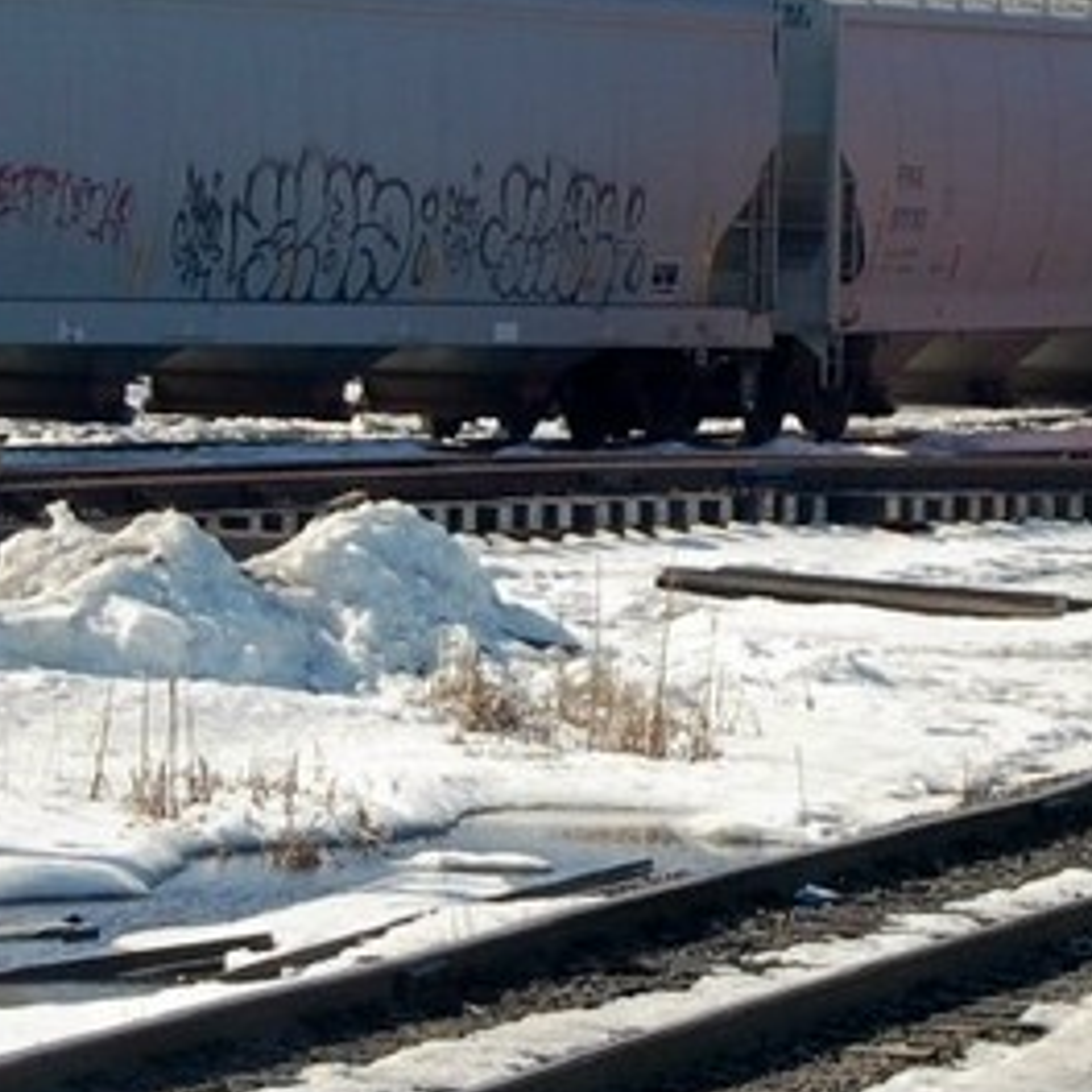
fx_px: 8043
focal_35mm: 225
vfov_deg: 7.8
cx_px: 1228
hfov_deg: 7.7
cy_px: 352
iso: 200
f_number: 9
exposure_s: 1/320
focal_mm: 55
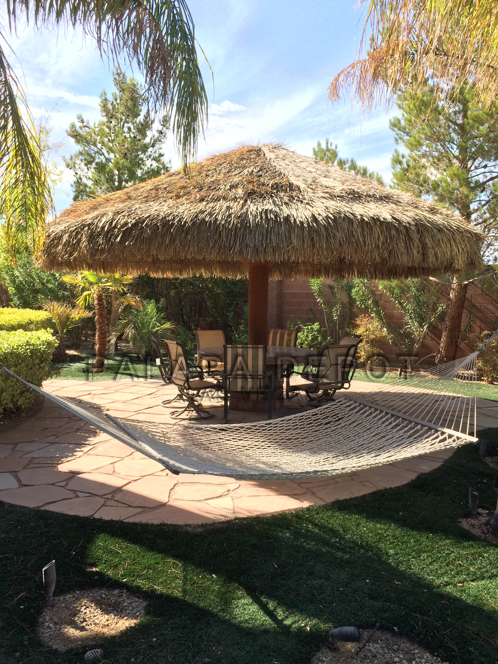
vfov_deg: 61.7
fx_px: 556
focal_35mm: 29
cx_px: 249
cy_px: 332
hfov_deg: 48.2
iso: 25
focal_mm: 4.15
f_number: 2.2
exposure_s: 1/1789
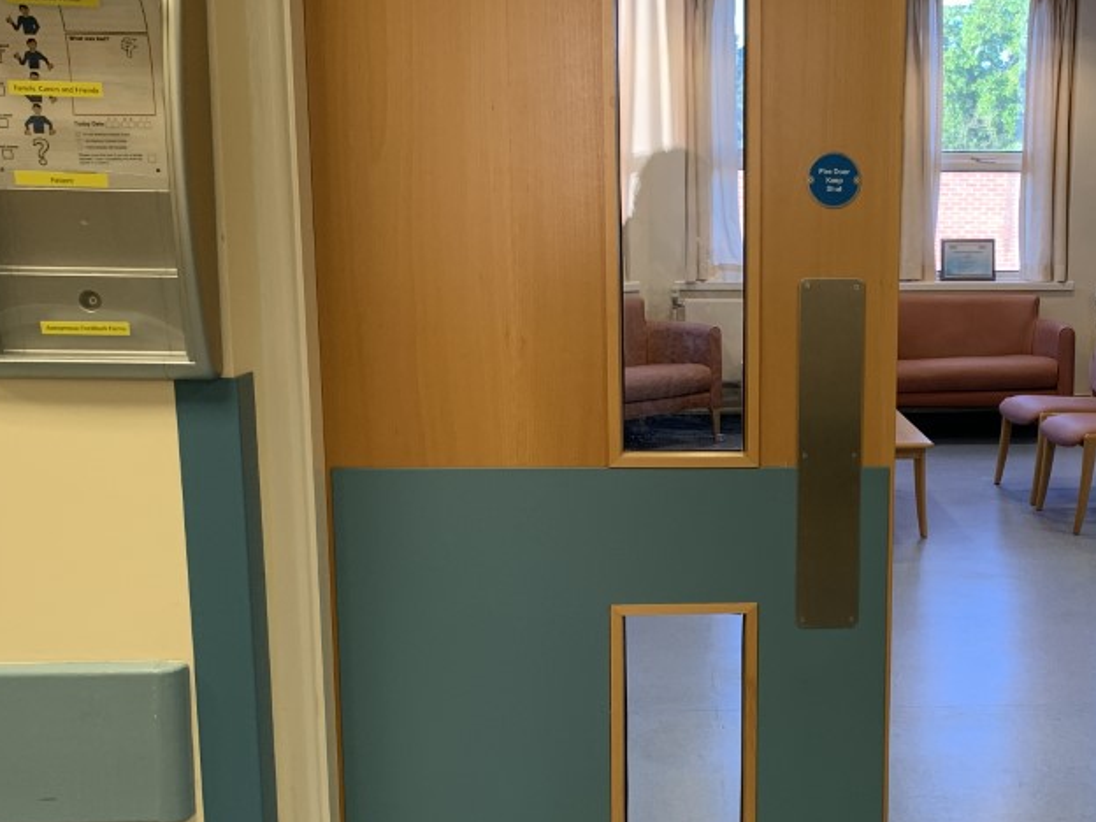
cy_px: 480
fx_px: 1583
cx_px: 836
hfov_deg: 37.2
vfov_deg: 29.1
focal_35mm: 50
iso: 80
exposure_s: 1/50
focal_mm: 4.25
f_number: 1.8
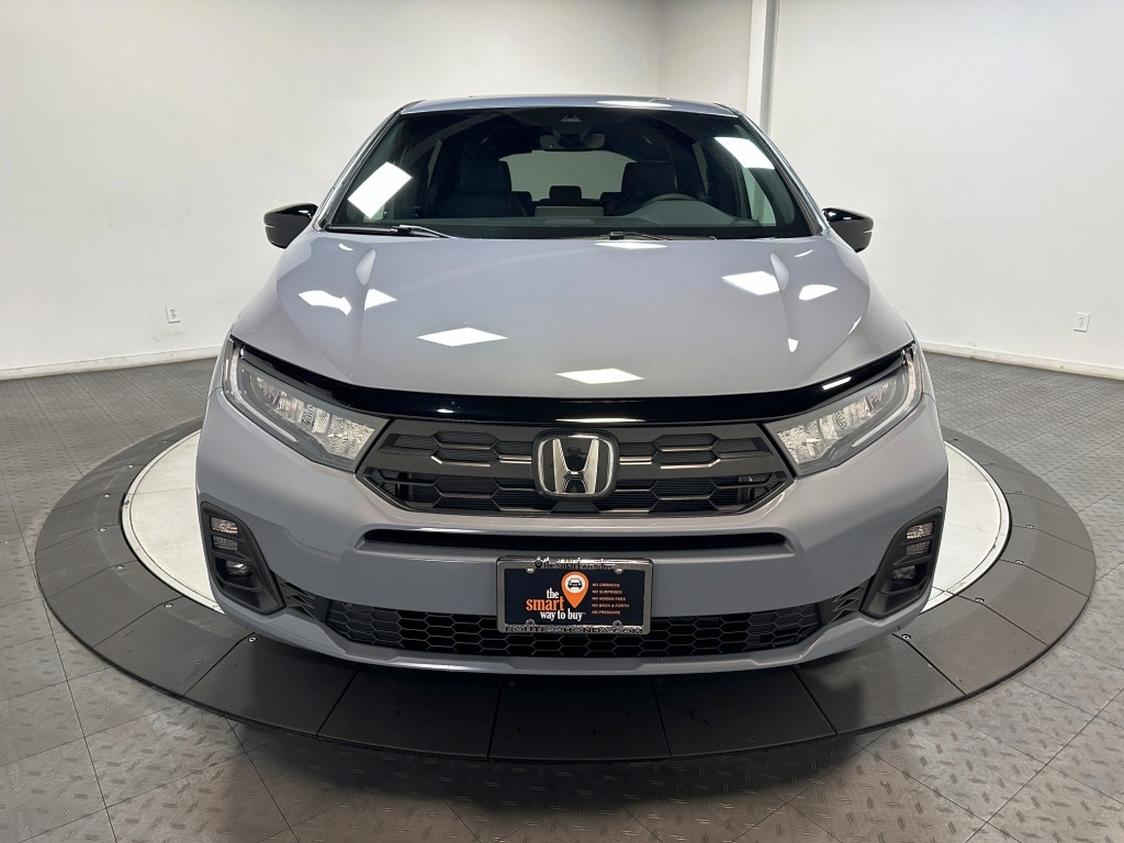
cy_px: 422
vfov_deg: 56.8
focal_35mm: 24
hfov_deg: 71.6
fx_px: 779
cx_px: 562
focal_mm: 6.86
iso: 320
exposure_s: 1/60
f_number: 1.78
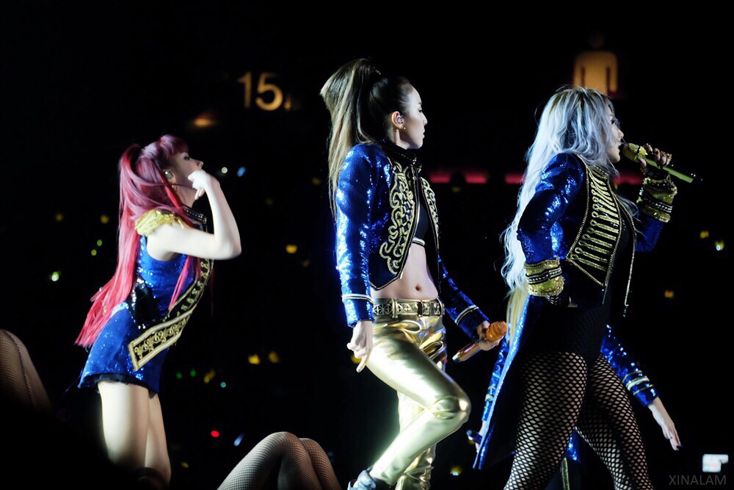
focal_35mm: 181
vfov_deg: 7.6
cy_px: 245
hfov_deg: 11.4
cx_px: 367
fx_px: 3691
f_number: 5.8
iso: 3200
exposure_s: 1/220
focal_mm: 120.6
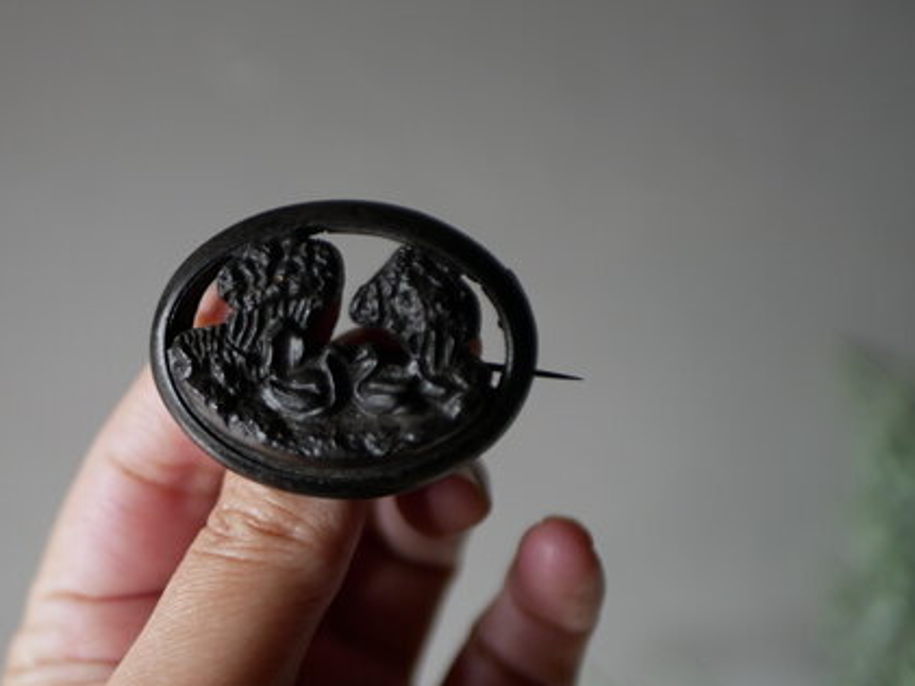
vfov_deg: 19.4
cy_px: 293
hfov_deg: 25.6
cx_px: 330
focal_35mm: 76
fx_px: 2009
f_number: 1.7
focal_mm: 25
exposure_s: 1/125
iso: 200
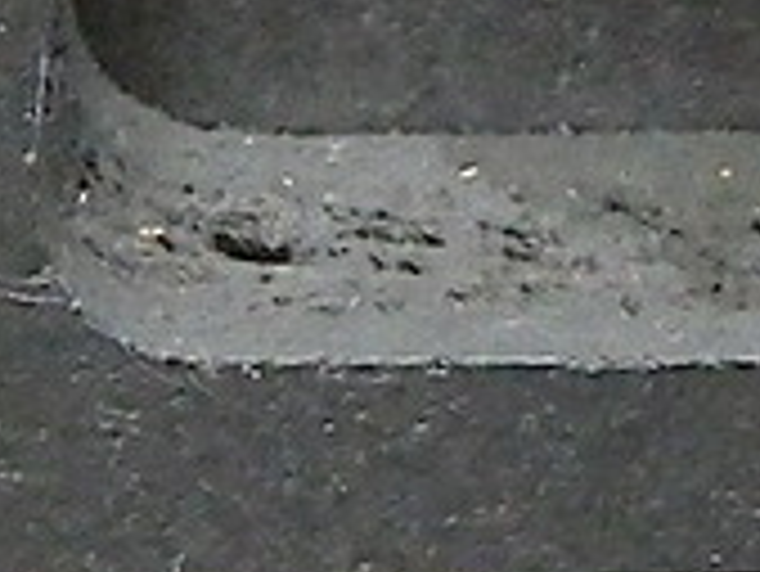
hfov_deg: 2.4
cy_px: 99
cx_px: 1412
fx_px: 17840
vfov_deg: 1.8
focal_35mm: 812
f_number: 8
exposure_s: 1/5
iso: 2500
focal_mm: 25.6
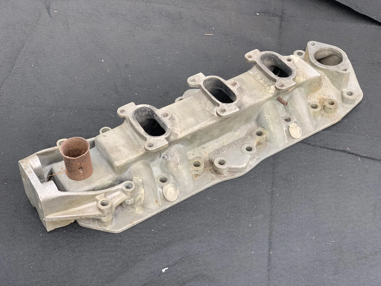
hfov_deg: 36.8
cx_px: 190
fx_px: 572
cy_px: 143
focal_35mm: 52
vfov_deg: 28.0
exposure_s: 1/122
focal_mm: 6
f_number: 2.4
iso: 32
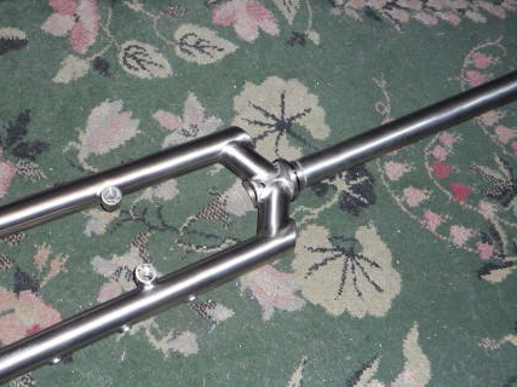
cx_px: 197
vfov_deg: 34.0
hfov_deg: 44.5
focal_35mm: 42
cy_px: 262
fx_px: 627
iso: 100
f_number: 3.3
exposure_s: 1/30
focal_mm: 4.7
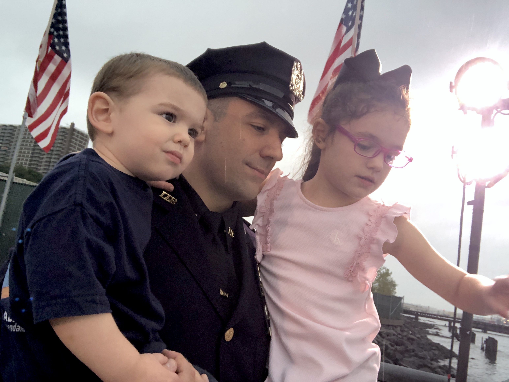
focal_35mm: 32
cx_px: 254
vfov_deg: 44.2
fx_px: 471
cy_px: 191
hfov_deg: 56.8
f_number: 2.2
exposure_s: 1/100
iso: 100
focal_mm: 2.87
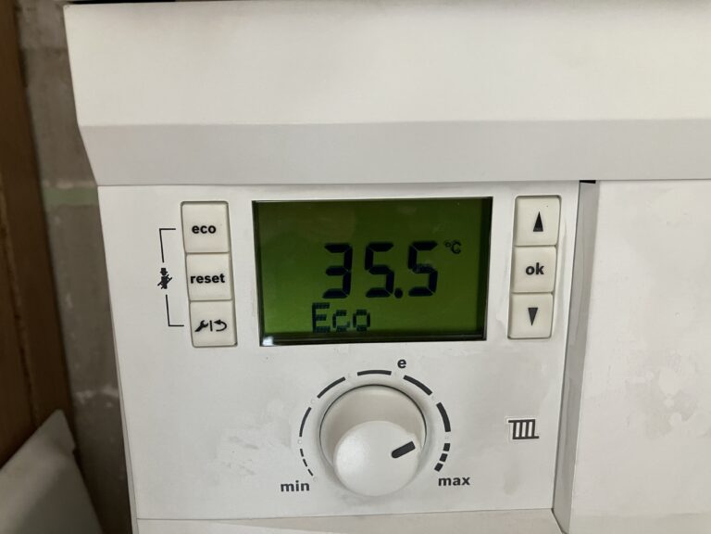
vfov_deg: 49.7
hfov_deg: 63.4
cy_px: 267
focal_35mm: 28
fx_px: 575
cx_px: 356
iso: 320
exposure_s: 1/50
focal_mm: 3.99
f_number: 1.8
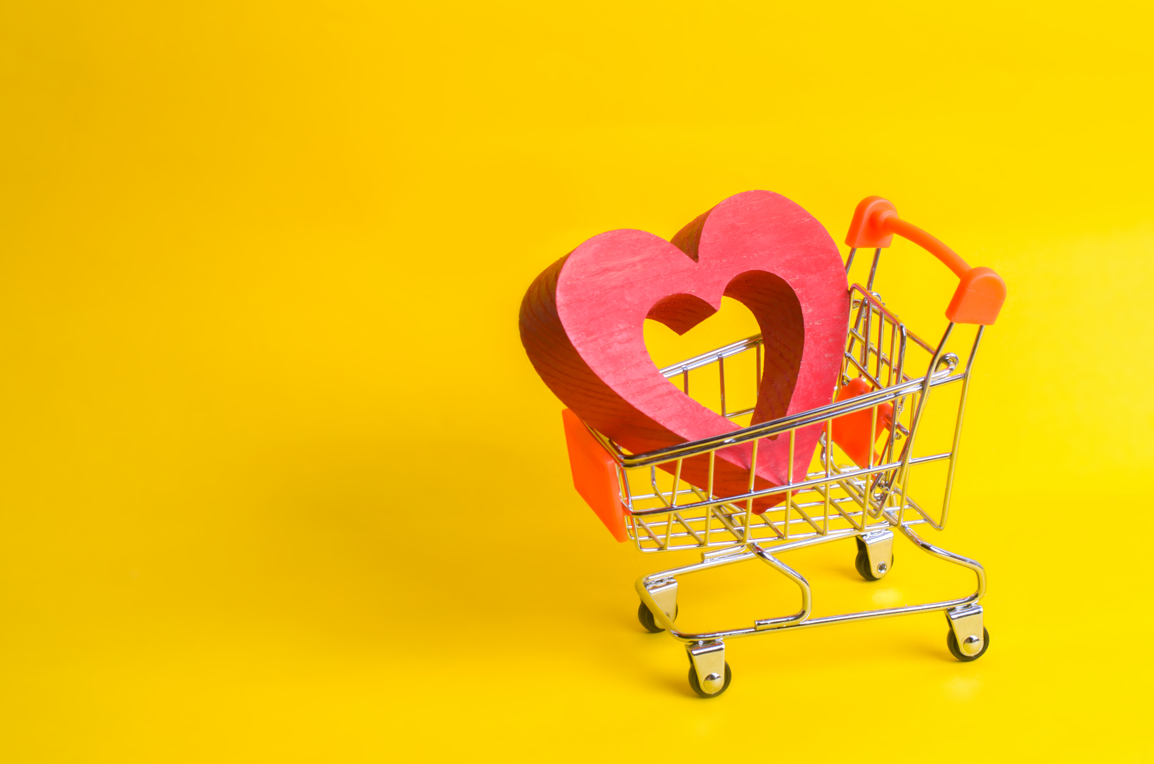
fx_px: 2399
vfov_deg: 18.1
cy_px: 382
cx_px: 577
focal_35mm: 75
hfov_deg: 27.0
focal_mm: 50
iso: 100
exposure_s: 1/100
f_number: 10
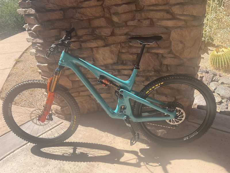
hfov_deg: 61.7
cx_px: 115
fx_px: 193
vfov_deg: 48.2
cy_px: 86
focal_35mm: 29
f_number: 1.8
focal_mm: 3
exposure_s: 1/962
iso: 16
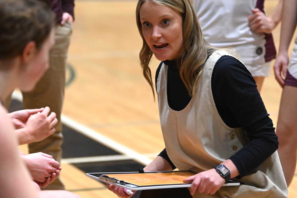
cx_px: 116
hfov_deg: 10.5
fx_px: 1609
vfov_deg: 7.0
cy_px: 108
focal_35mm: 195
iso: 6400
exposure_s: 1/800
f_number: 2.8
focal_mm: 120
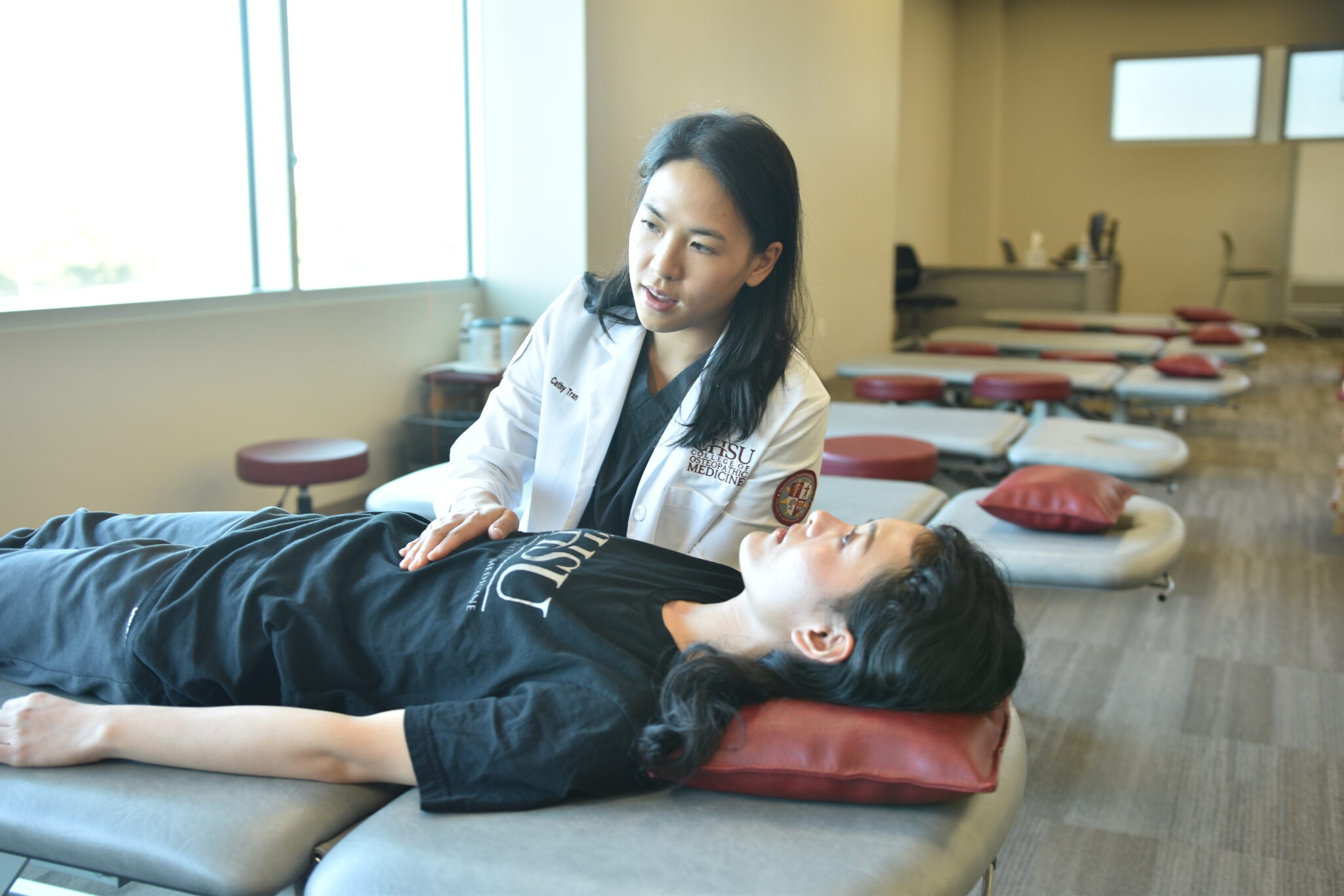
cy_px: 448
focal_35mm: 38
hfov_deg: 51.3
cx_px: 672
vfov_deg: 35.5
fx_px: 1400
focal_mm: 25
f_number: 1.8
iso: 100
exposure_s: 1/50
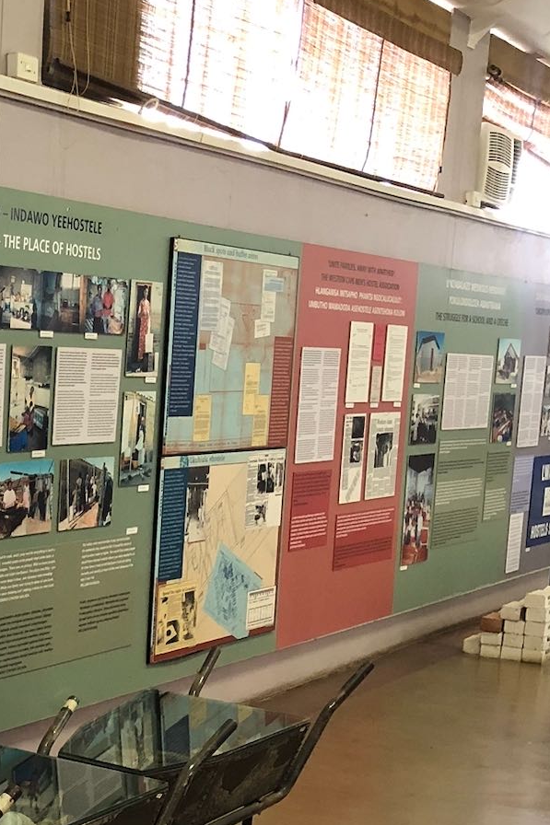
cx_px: -204
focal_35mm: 65
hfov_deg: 19.0
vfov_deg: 30.6
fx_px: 1490
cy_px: 592
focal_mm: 4
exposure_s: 1/17
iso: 100
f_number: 1.8
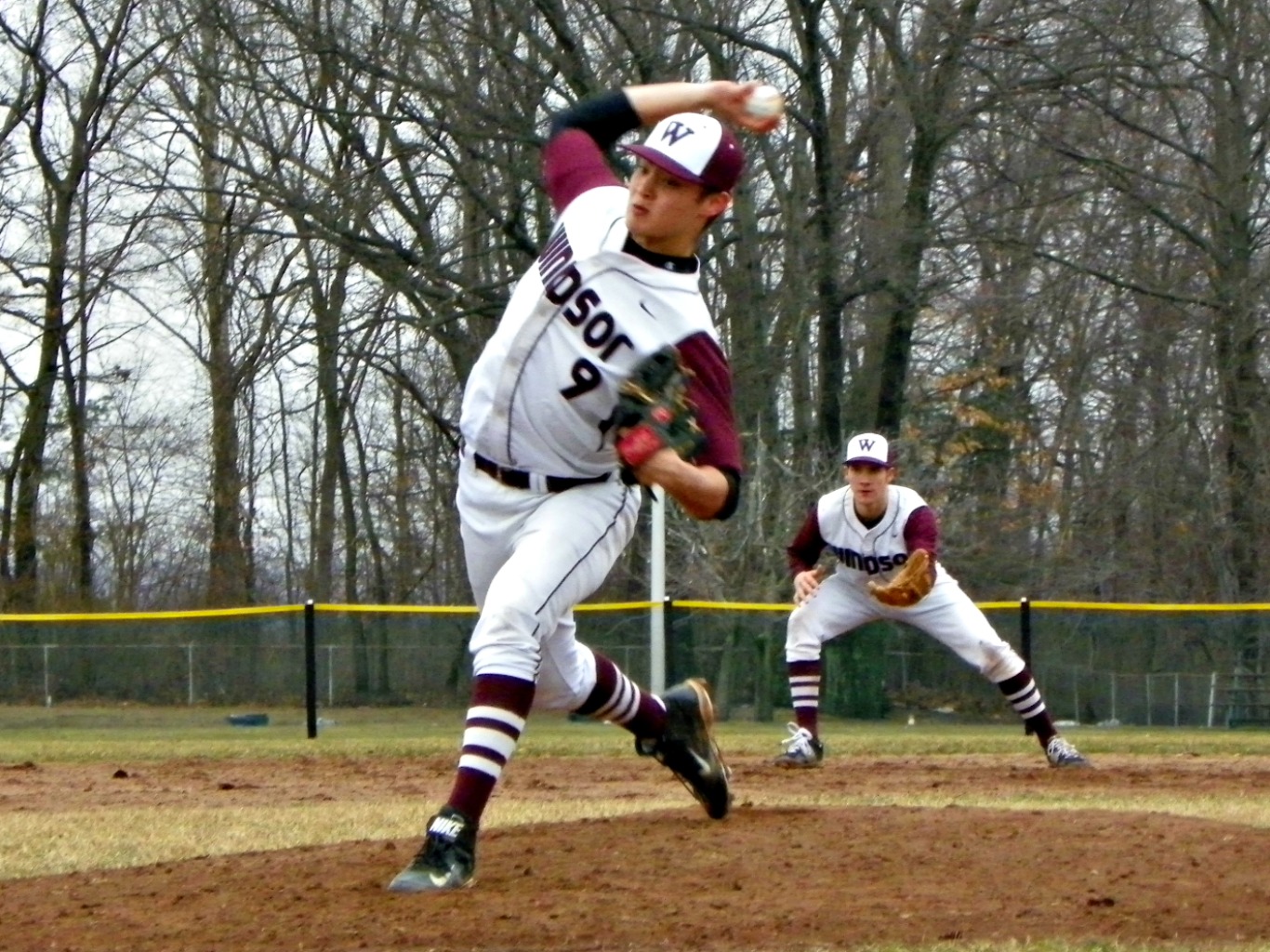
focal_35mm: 238
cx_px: 635
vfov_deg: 6.2
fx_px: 8730
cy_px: 476
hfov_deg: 8.3
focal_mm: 42.3
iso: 250
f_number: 4.5
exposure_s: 1/320
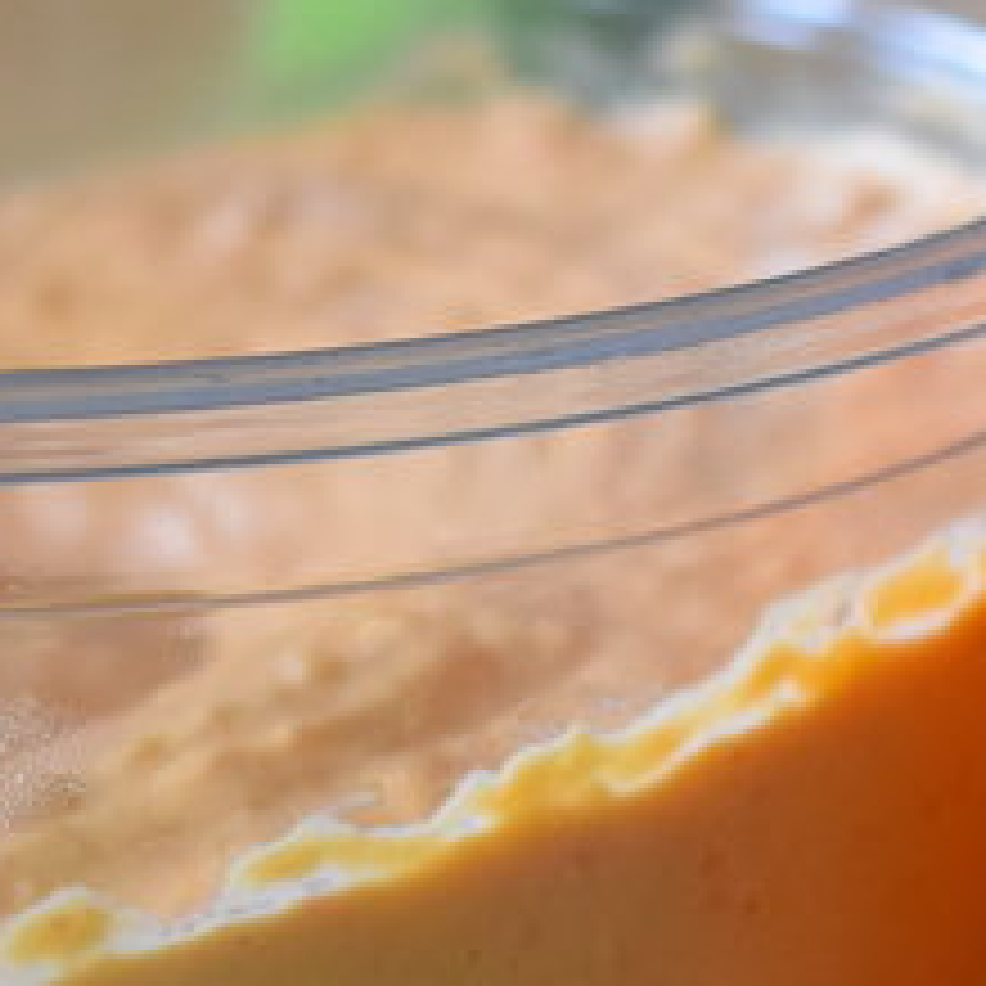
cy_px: 896
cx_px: 1013
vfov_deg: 8.7
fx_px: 6475
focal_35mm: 201
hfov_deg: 8.7
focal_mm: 23
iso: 1100
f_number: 3.8
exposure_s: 1/60
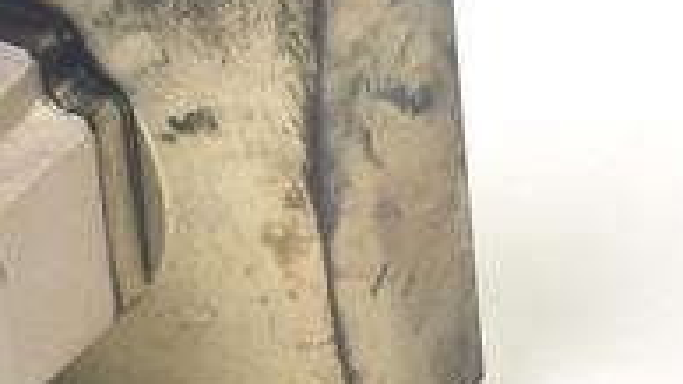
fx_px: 4827
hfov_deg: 8.0
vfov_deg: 4.6
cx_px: -74
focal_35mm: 267
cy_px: 204
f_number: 13
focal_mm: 55
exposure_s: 1/200
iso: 200
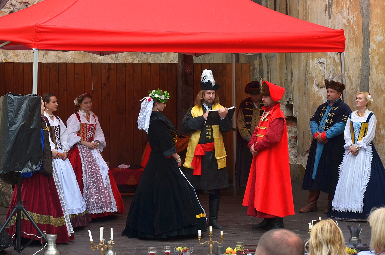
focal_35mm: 93
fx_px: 993
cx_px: 192
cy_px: 128
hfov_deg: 22.0
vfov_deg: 14.6
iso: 200
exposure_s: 1/100
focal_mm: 62
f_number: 11
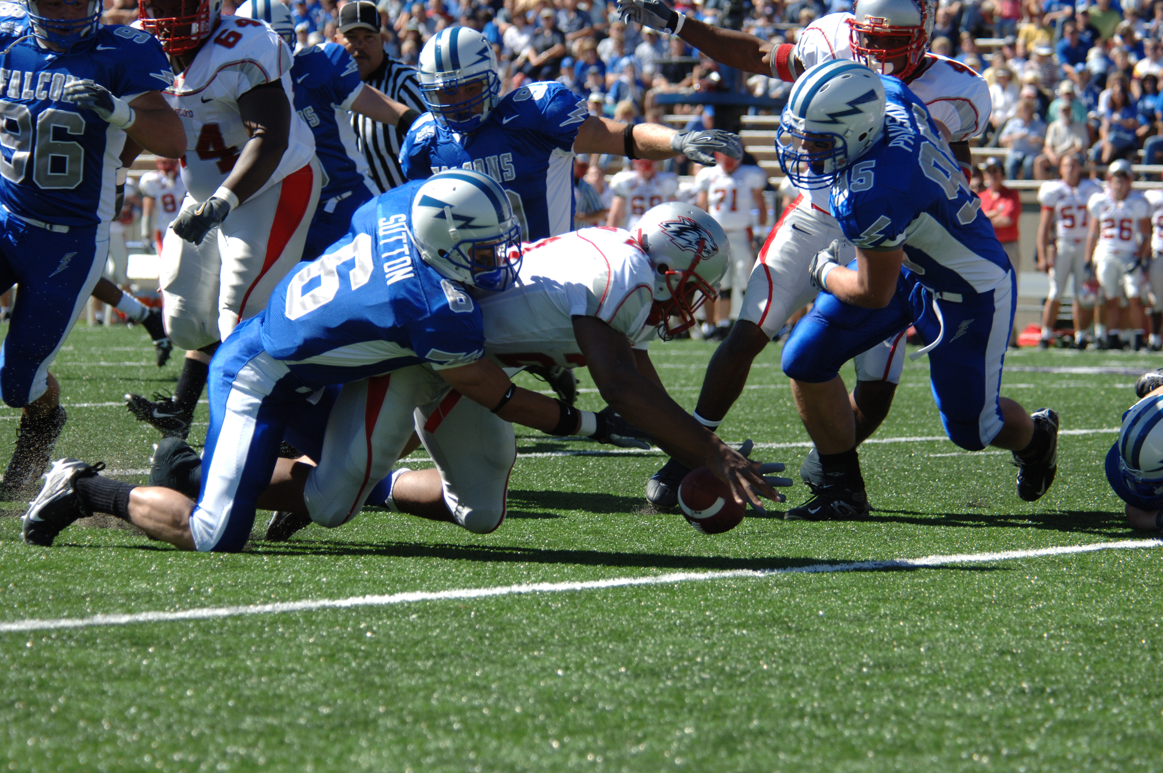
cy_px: 386
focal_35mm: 195
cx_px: 582
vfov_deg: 7.0
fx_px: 6292
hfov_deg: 10.6
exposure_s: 1/1000
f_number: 5
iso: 250
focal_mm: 130
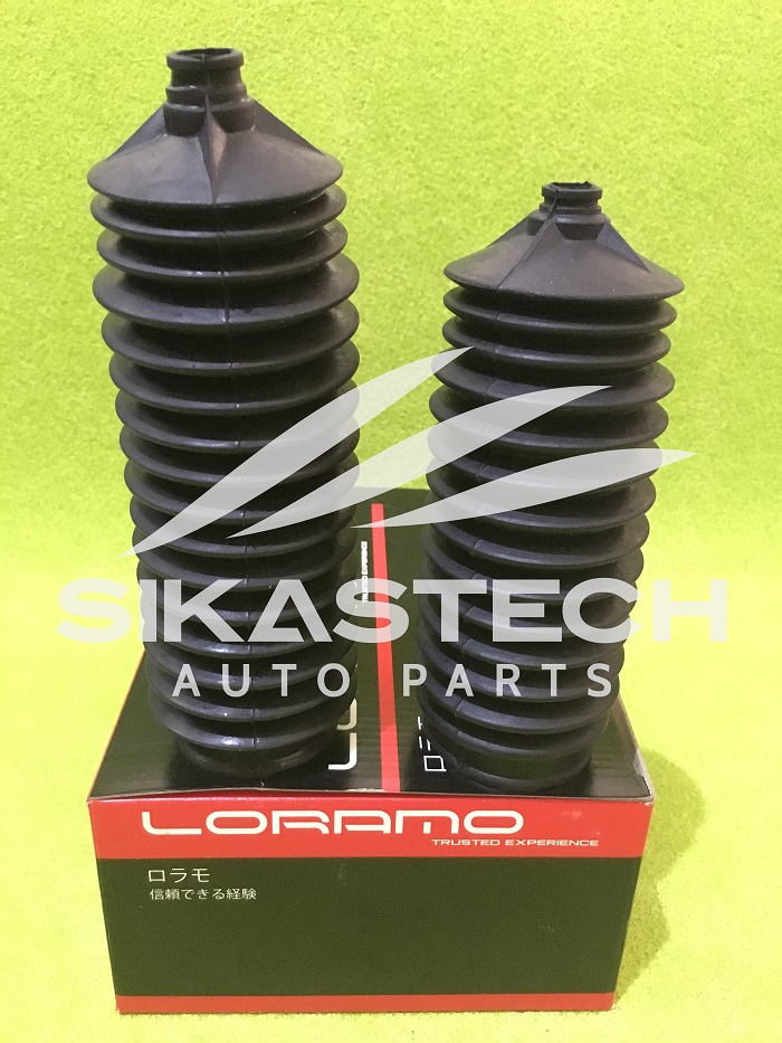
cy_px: 522
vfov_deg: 61.7
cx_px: 391
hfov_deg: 48.2
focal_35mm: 29
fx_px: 873
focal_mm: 4.15
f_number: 2.2
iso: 1000
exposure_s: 1/17
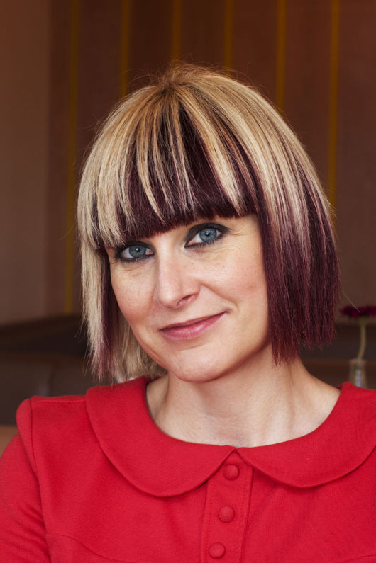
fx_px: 1379
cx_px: 215
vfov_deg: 23.1
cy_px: 238
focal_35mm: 88
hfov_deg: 15.5
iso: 200
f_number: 5.6
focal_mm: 50
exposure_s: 1/15
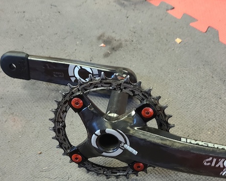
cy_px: 143
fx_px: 301
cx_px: 130
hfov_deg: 41.0
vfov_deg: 32.6
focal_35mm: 45
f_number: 1.8
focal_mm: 5.4
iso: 250
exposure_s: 1/40
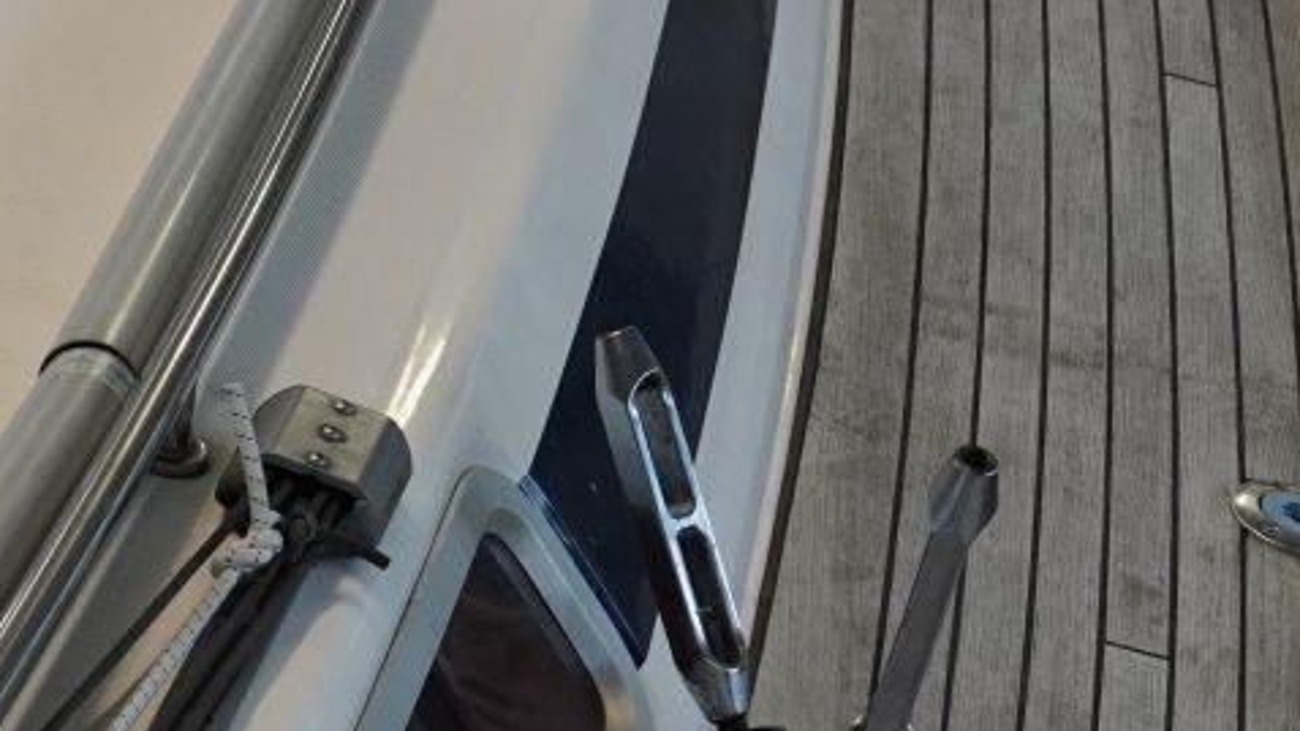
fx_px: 5654
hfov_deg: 12.6
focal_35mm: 164
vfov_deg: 7.4
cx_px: -481
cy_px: 606
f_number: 4
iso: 1000
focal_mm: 26
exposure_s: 1/160
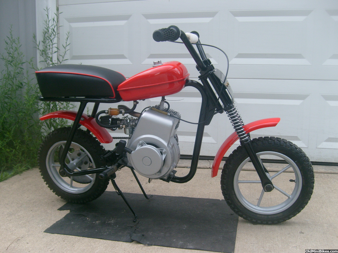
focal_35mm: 35
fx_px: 342
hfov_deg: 52.6
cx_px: 169
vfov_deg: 40.7
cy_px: 126
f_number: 2.8
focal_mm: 5.8
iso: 80
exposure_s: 1/90
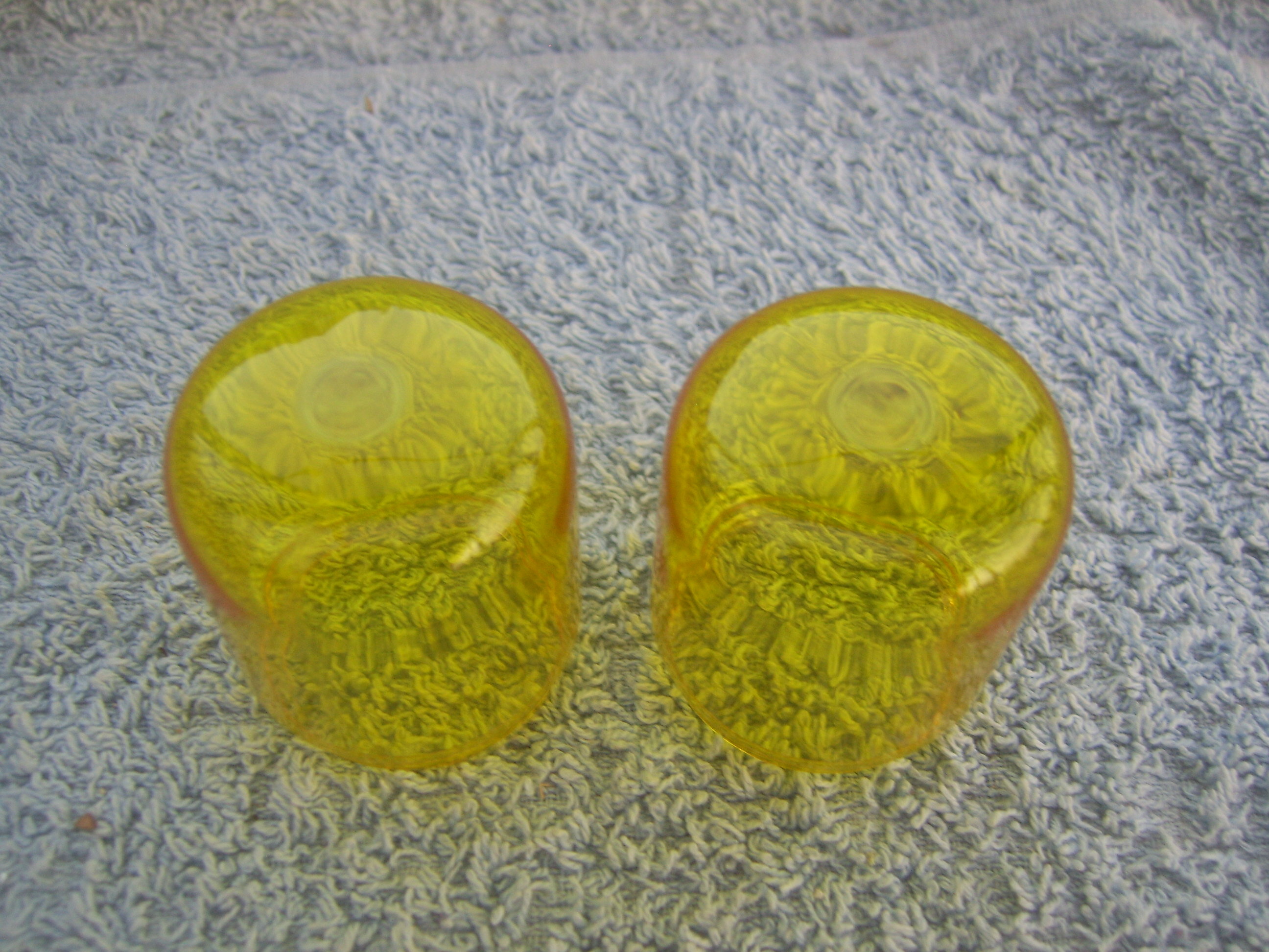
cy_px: 476
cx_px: 634
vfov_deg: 37.7
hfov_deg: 49.0
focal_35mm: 38
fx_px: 1393
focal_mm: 7.8
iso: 50
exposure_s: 1/30
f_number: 2.8
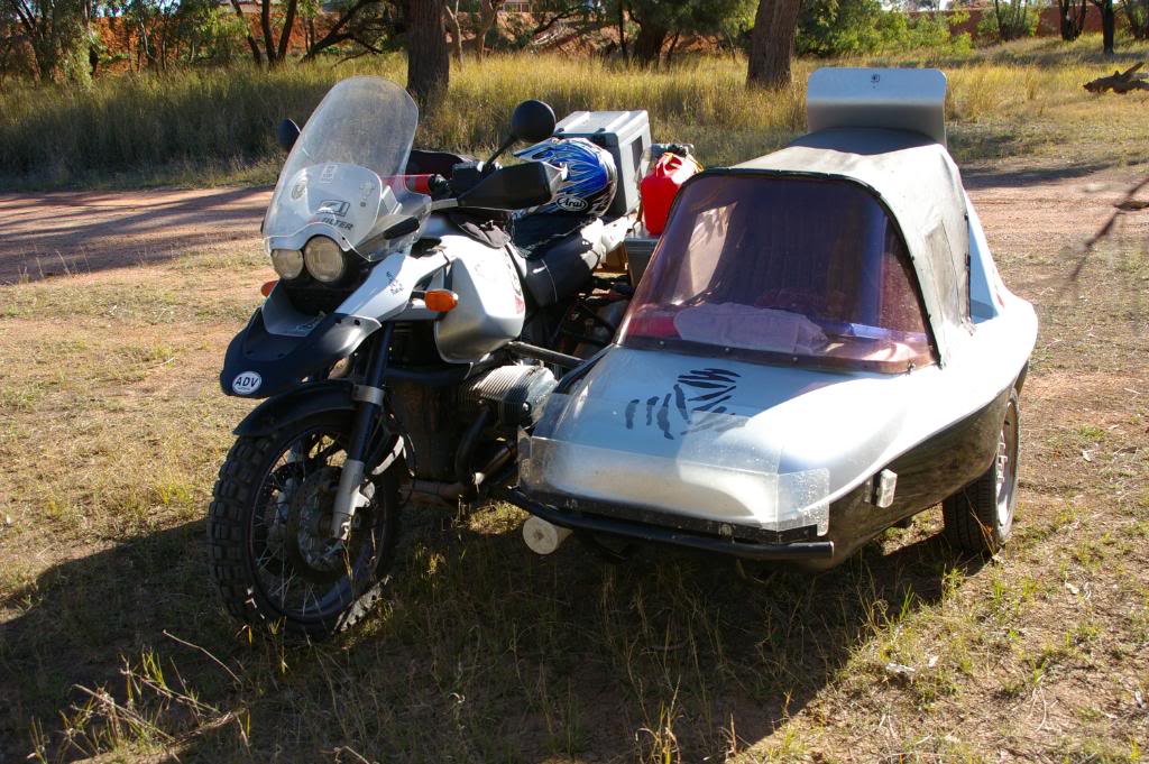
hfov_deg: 49.6
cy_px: 382
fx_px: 1244
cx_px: 574
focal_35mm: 39
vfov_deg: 34.2
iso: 200
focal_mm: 26
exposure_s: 1/180
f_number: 6.7
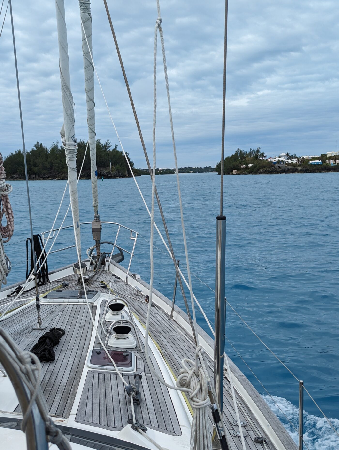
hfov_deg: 30.3
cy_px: 225
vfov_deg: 39.6
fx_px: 625
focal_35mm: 48
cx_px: 170
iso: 50
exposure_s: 1/1898
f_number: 1.85
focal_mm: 6.81
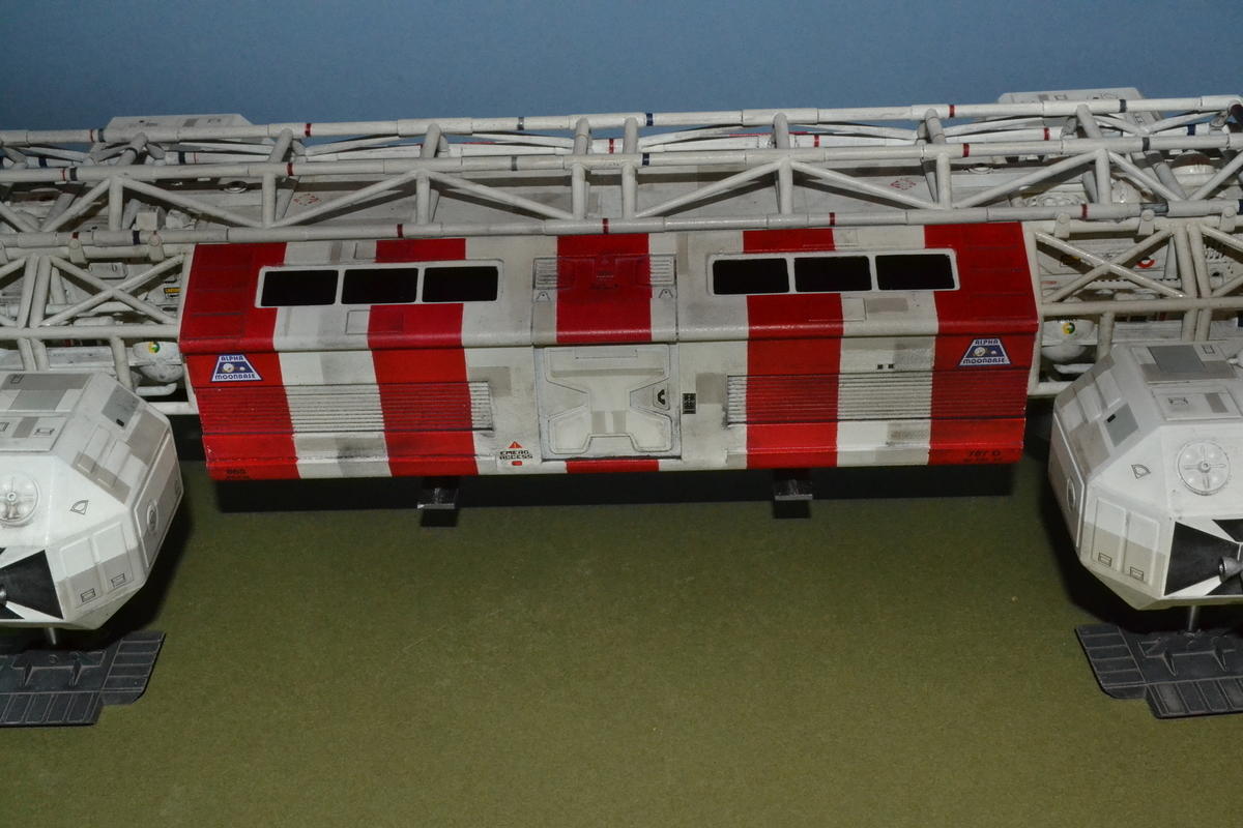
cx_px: 622
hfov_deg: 41.1
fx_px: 1657
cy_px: 414
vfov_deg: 28.1
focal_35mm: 48
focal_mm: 32
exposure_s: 1/60
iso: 3200
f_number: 18
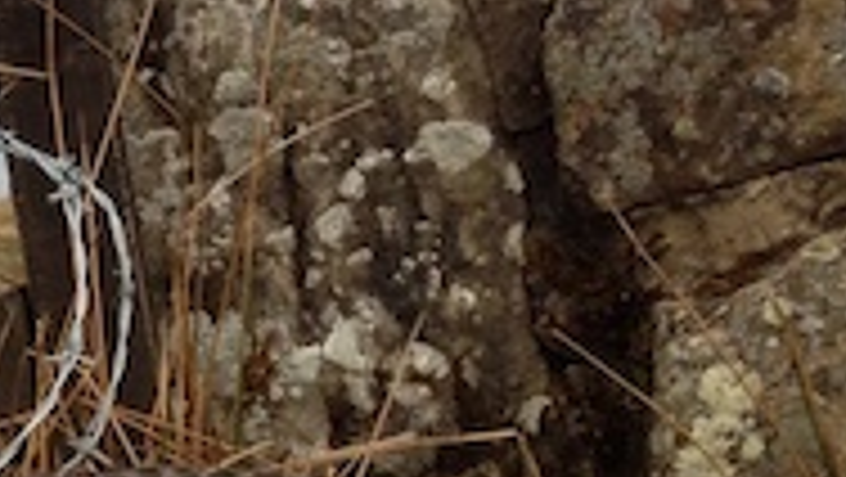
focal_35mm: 153
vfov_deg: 7.7
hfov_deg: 12.6
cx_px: -765
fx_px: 3434
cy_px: 837
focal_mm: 4.13
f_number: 2.4
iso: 100
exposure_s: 1/1323
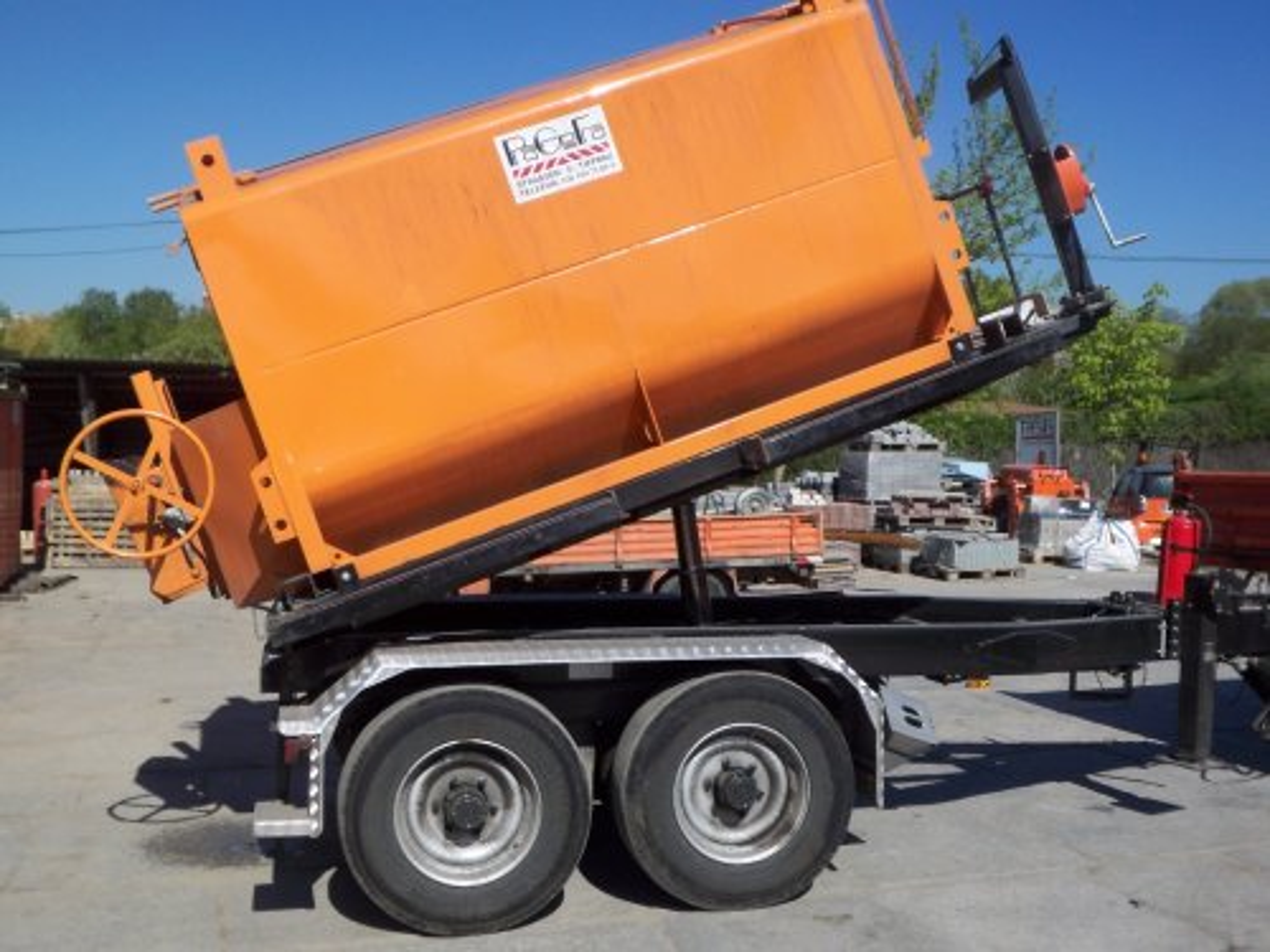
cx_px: 635
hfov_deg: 47.9
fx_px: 1431
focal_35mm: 39
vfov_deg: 36.8
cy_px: 476
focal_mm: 6.4
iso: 50
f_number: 3.9
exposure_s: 1/640
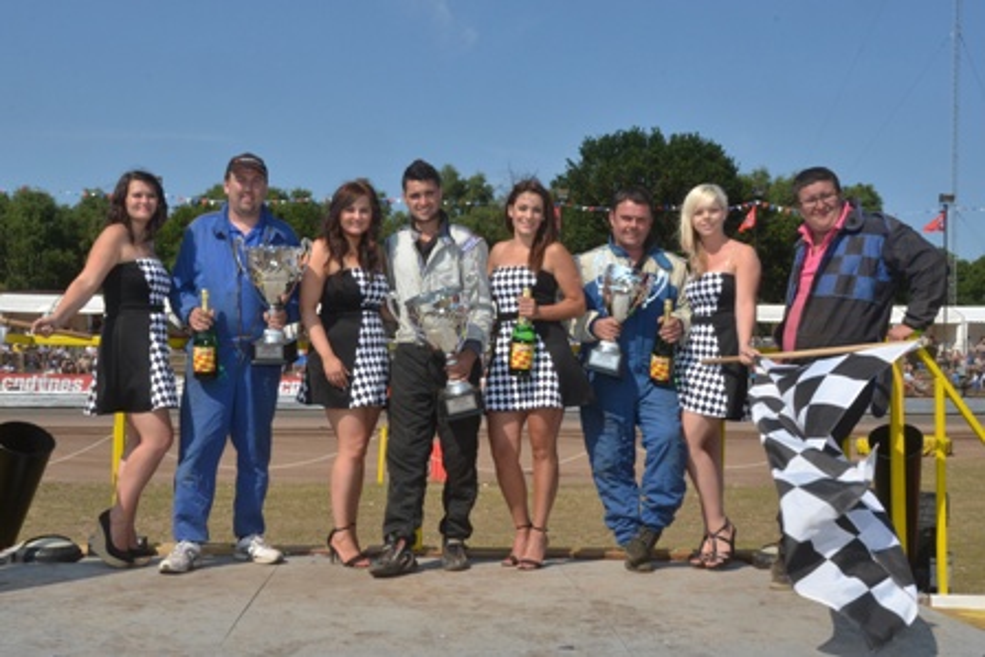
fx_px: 1067
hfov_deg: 49.5
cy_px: 328
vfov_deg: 34.2
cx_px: 492
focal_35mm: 39
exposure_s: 1/250
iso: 400
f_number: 18
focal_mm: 26
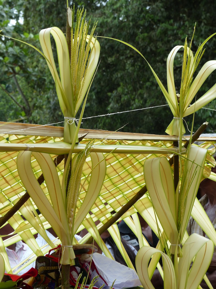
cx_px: 108
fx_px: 1049
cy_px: 144
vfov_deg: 15.6
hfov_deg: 11.8
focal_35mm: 126
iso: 100
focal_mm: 22.6
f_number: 4
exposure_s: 1/160
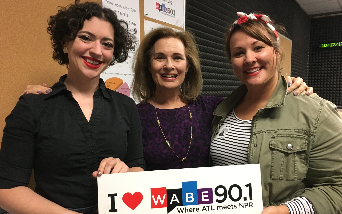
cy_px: 114
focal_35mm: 31
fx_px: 289
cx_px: 170
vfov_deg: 40.6
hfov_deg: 61.2
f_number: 2.2
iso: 200
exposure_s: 1/30
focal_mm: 4.15
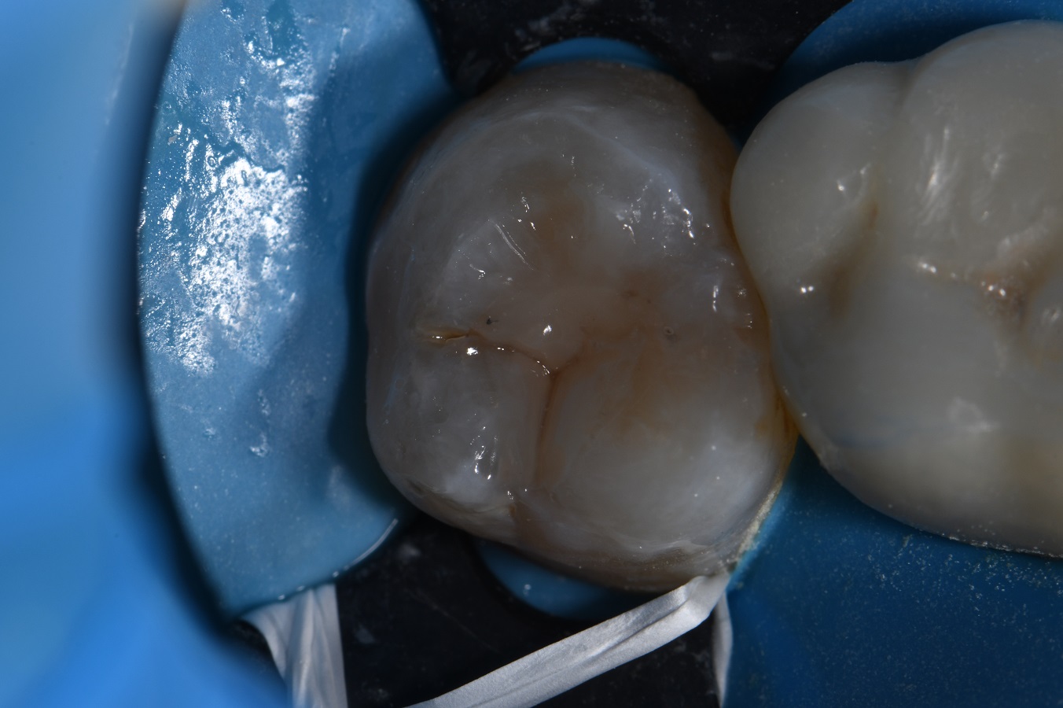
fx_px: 4633
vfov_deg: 8.7
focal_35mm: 157
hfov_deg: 13.1
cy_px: 354
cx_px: 532
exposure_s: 1/160
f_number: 32
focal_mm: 105
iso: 200
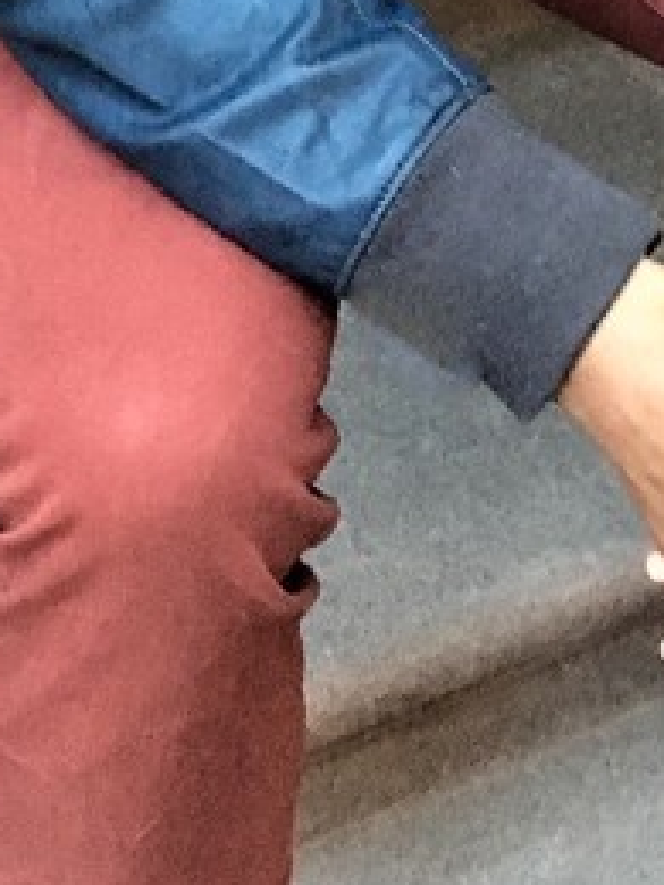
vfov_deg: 16.4
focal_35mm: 104
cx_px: 647
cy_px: -614
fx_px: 2660
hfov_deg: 14.0
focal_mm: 4.15
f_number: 2.2
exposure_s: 1/15
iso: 640
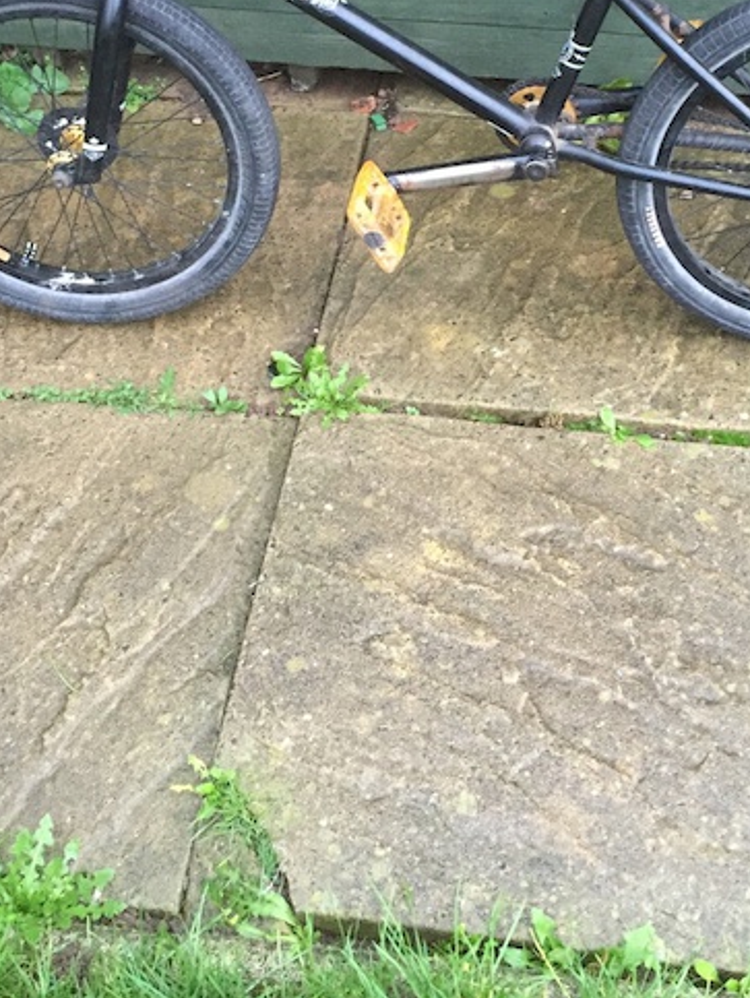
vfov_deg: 38.2
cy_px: 207
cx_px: 417
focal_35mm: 48
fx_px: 1385
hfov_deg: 30.3
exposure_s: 1/20
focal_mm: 4.15
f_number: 2.2
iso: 250
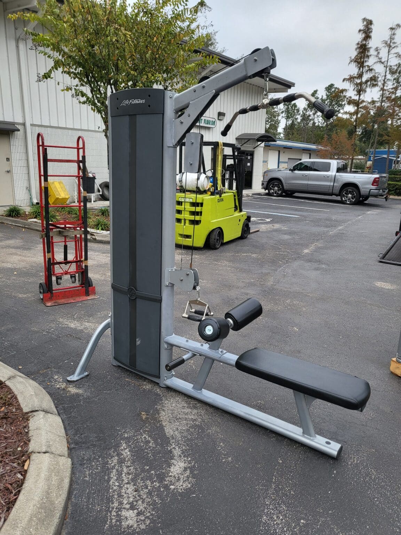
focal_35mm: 26
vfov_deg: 67.3
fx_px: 402
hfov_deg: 53.1
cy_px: 268
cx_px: 200
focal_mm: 4.25
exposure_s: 1/341
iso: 50
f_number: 1.8
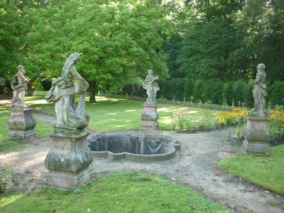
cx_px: 142
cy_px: 106
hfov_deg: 55.4
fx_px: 271
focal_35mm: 33
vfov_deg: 42.9
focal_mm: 5.5
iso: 80
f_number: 2.8
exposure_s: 1/60
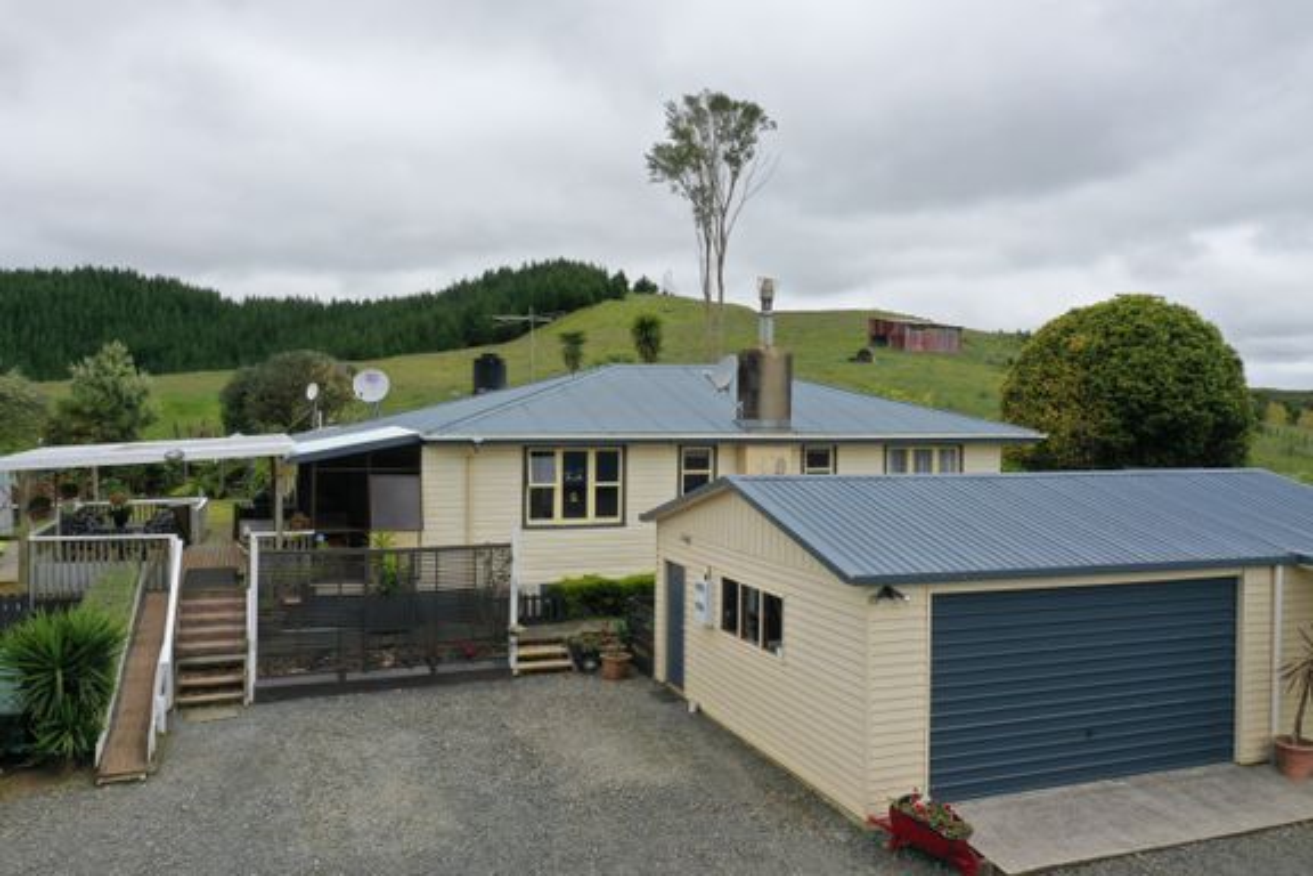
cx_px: 656
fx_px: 1021
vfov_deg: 46.4
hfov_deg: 65.5
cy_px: 438
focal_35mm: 28
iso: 100
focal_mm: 10.26
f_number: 8
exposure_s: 1/120
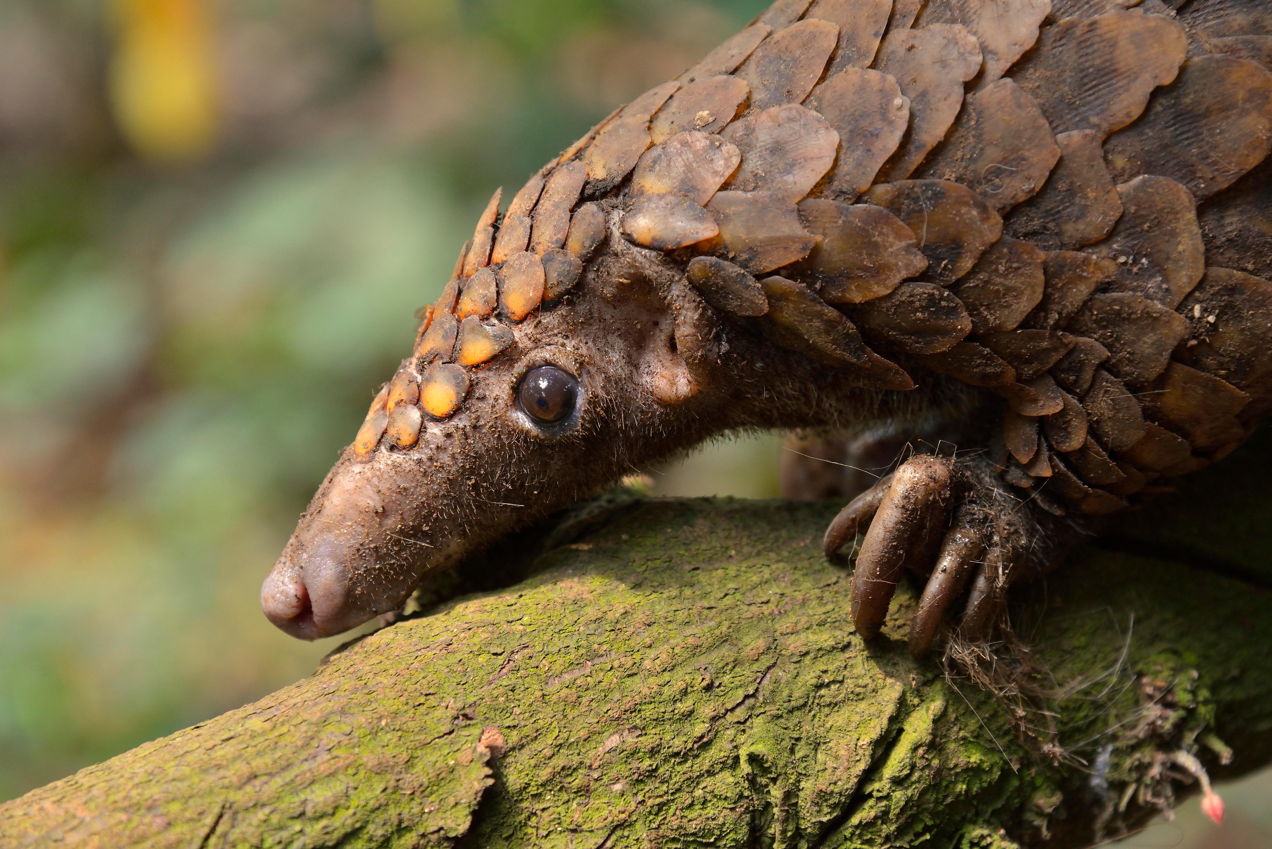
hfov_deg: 17.1
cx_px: 636
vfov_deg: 11.4
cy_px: 424
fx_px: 4241
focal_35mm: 120
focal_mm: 120
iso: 800
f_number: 6.3
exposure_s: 1/200
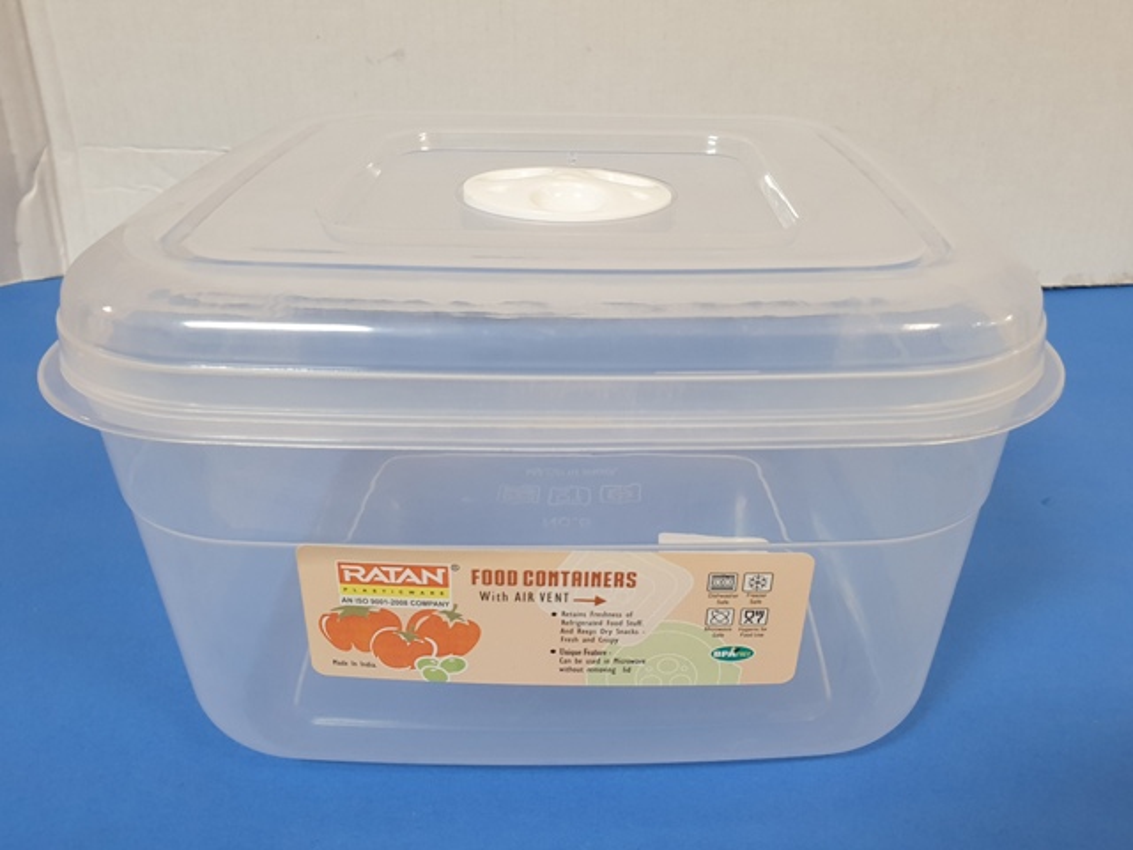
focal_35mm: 26
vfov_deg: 53.1
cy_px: 425
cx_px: 566
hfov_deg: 67.3
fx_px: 851
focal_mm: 4.3
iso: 320
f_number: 2.4
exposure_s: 1/30
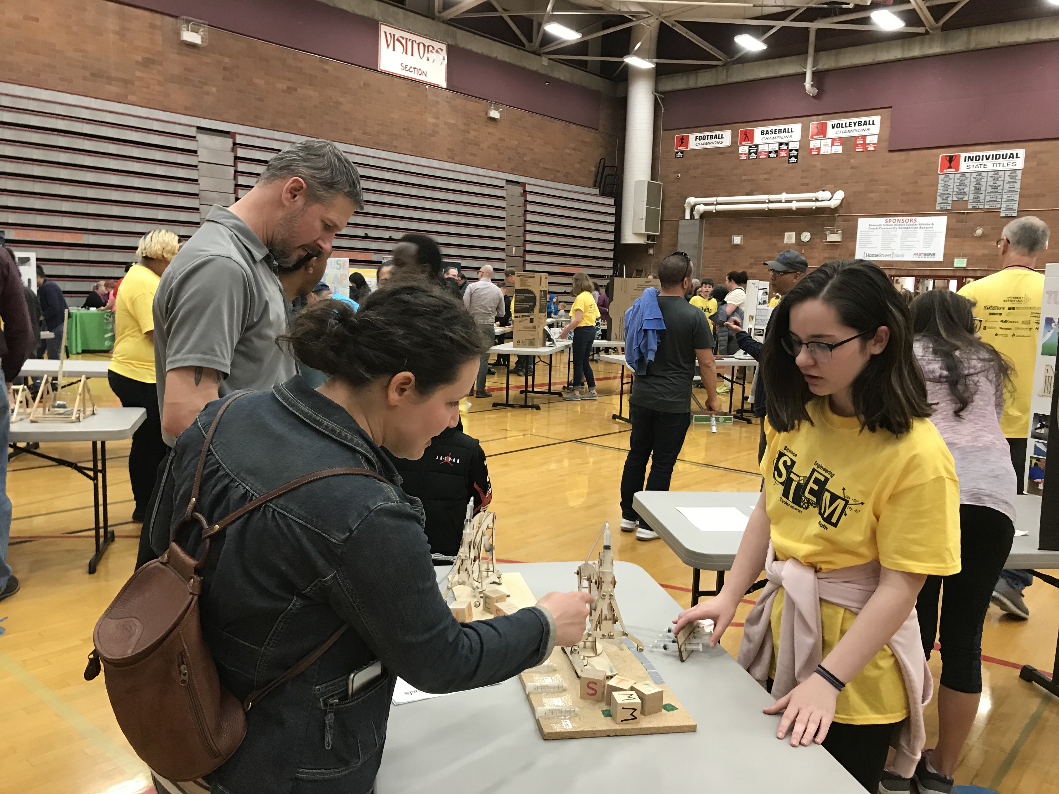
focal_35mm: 28
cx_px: 530
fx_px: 857
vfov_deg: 49.7
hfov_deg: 63.4
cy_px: 397
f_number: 1.8
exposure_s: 1/15
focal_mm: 3.99
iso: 50
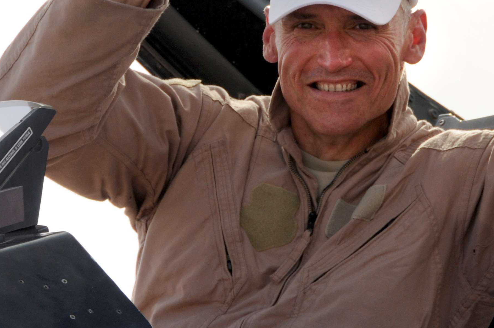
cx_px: 217
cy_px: 74
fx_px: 9800
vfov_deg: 1.9
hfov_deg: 2.9
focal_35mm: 715
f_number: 10
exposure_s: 1/320
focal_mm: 200
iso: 200
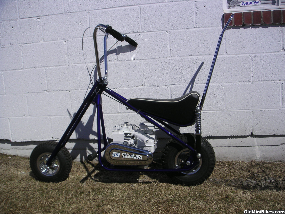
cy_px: 107
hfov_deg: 49.0
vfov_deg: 37.7
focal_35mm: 38
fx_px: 313
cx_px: 142
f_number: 6.7
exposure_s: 1/500
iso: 50
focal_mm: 6
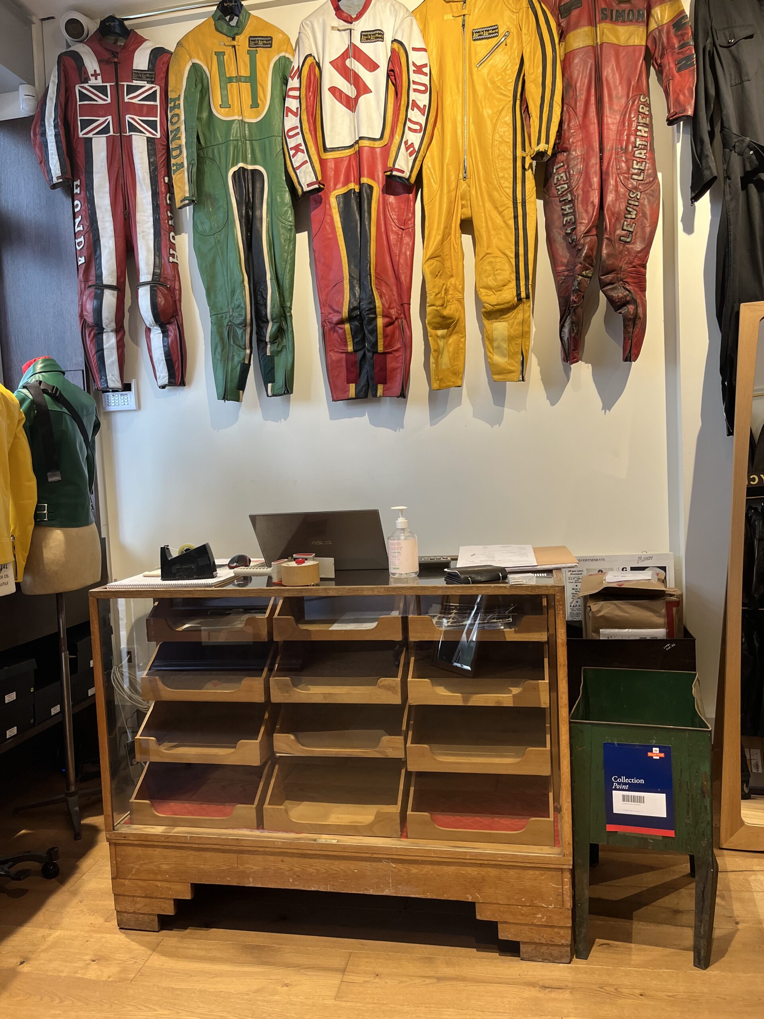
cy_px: 510
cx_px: 382
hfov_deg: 53.1
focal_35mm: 26
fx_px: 765
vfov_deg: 67.3
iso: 125
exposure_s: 1/100
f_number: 1.6
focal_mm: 5.1
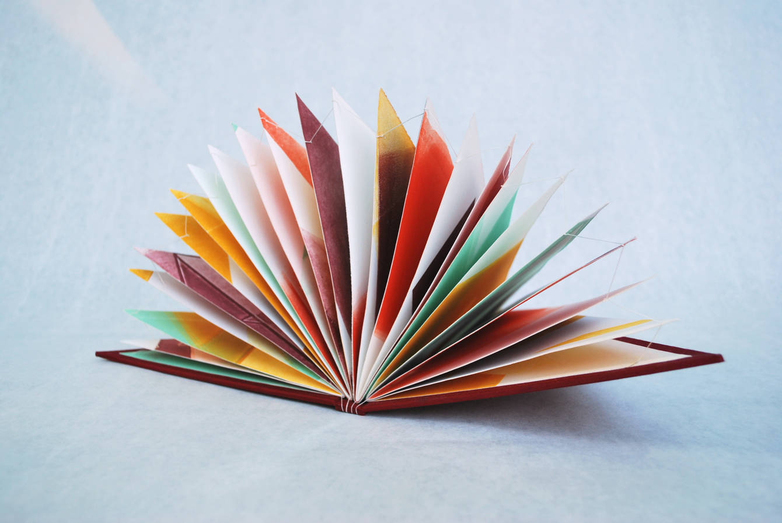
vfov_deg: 37.0
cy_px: 262
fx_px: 783
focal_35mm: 36
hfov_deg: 53.1
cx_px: 391
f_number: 4.5
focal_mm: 24
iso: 200
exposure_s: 1/80
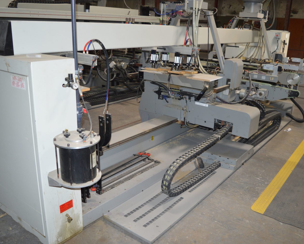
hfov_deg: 57.1
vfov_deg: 47.1
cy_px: 124
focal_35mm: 31
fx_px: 279
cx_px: 158
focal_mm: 18
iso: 400
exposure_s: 1/60
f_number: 4
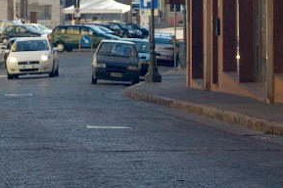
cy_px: -83
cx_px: 99
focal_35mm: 343
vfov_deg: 4.0
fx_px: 2694
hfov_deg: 6.0
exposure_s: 1/500
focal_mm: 55
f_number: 5.6
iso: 200
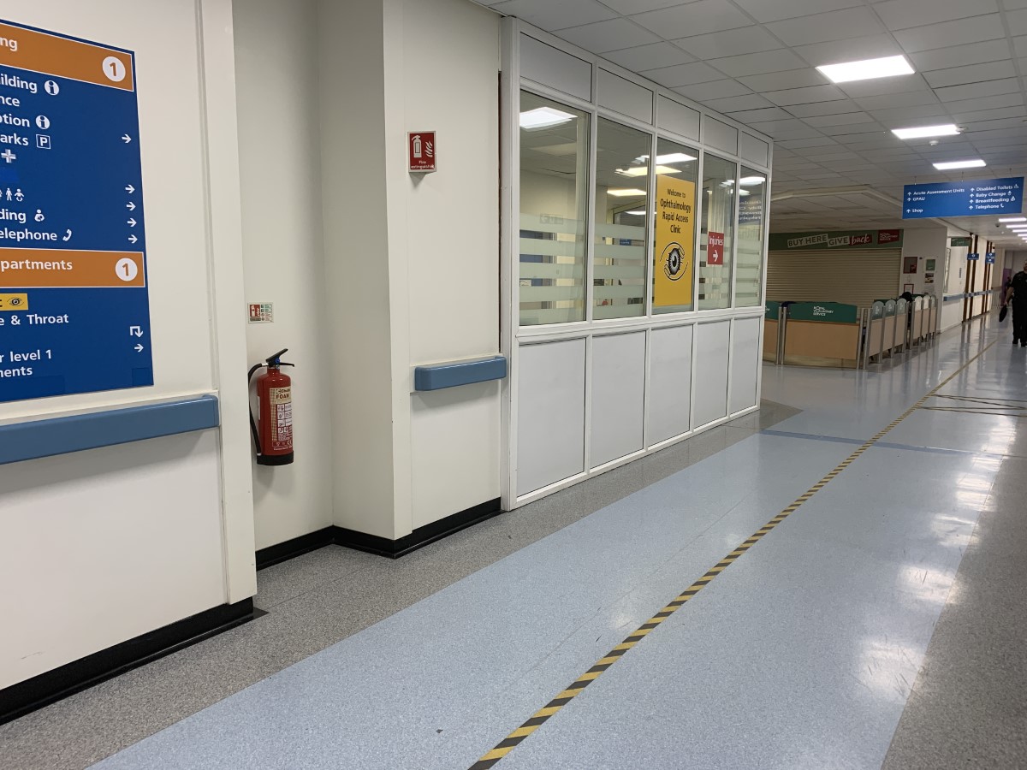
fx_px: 771
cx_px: 514
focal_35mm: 26
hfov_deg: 67.3
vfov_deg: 53.1
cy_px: 385
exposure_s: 1/50
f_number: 1.8
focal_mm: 4.25
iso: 64
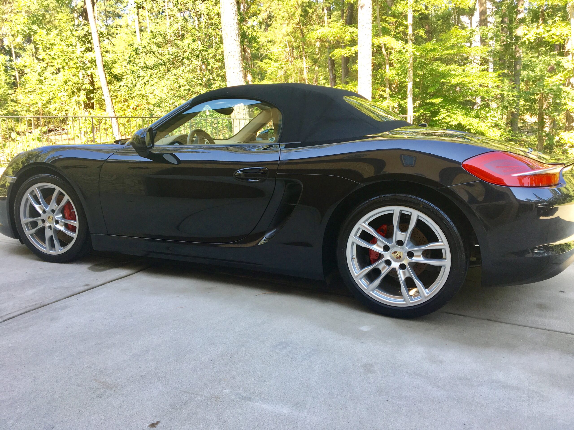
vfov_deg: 48.2
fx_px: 481
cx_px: 287
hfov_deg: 61.7
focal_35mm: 29
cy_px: 215
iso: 25
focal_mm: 4.15
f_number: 2.2
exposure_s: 1/133
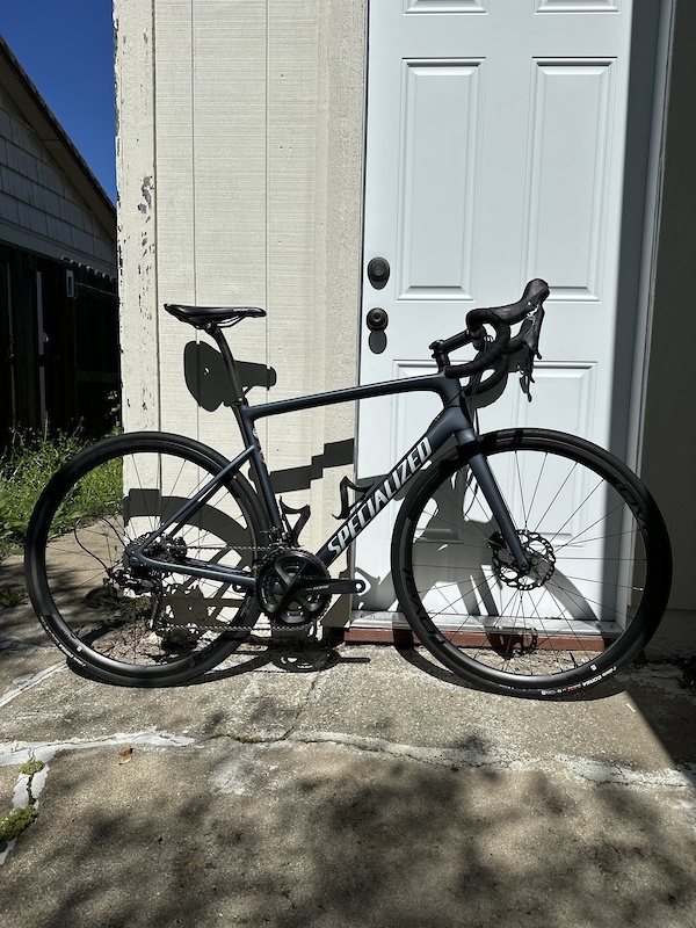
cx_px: 348
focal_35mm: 24
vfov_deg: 71.6
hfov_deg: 56.8
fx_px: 643
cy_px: 464
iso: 80
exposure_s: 1/8929
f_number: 1.78
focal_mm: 6.86
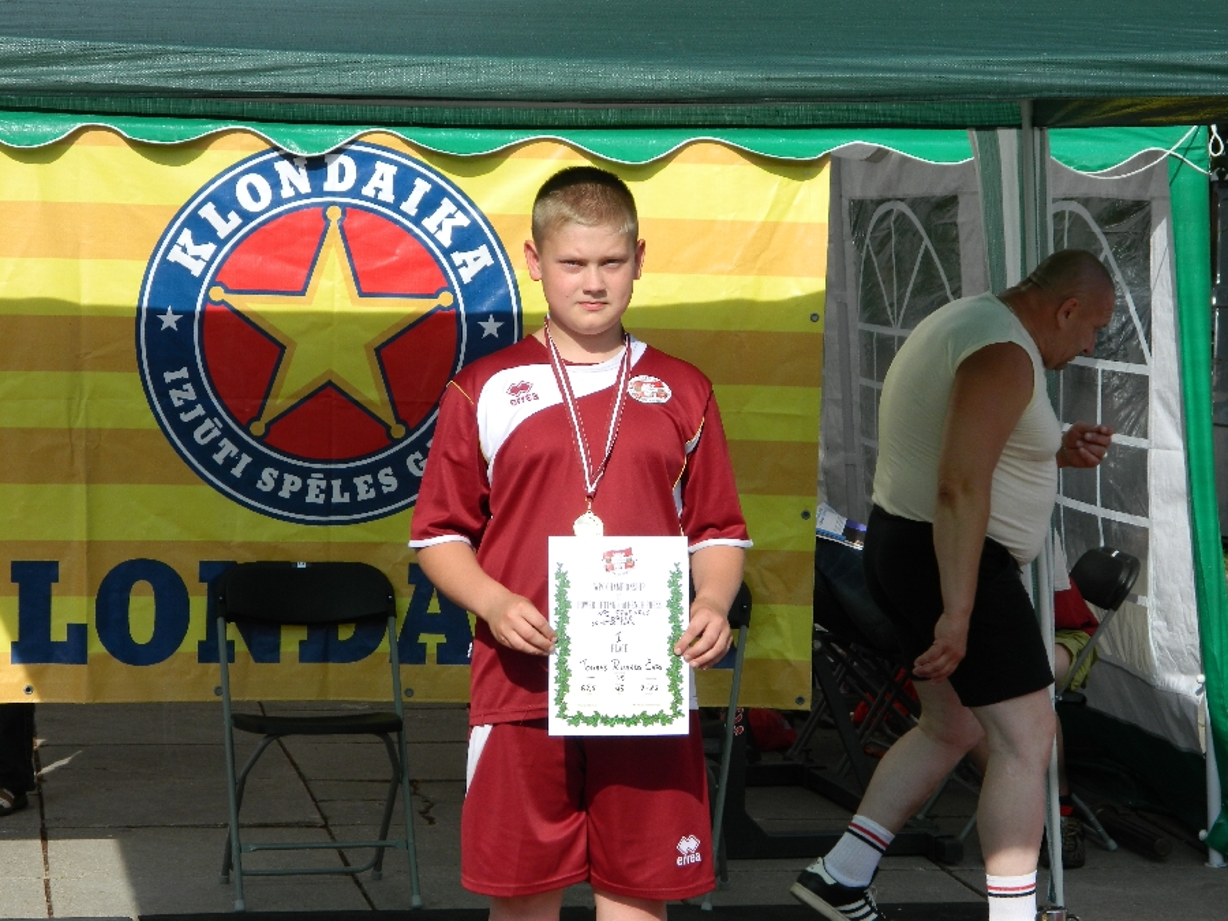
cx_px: 614
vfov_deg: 14.4
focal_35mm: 103
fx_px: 3654
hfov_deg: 19.1
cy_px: 460
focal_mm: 18.6
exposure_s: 1/500
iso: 80
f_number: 4.5
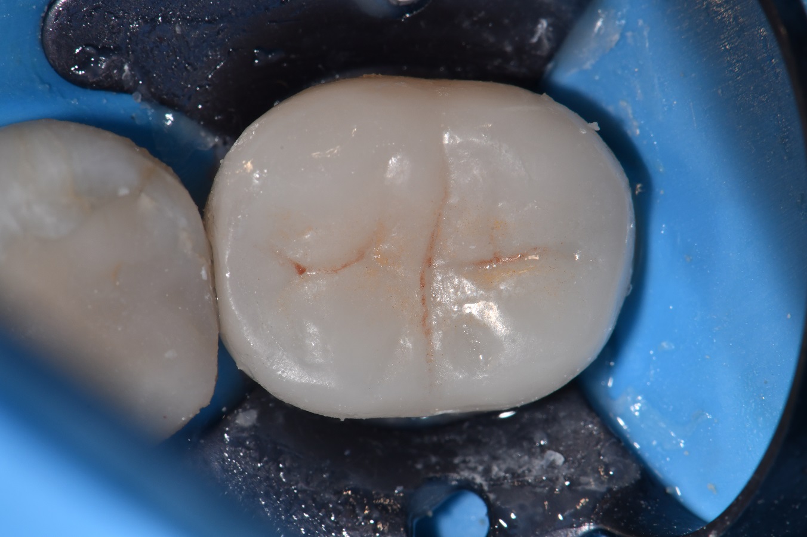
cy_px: 268
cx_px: 404
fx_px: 3518
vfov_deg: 8.7
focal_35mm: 157
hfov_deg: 13.1
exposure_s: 1/160
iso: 200
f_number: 32
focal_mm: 105
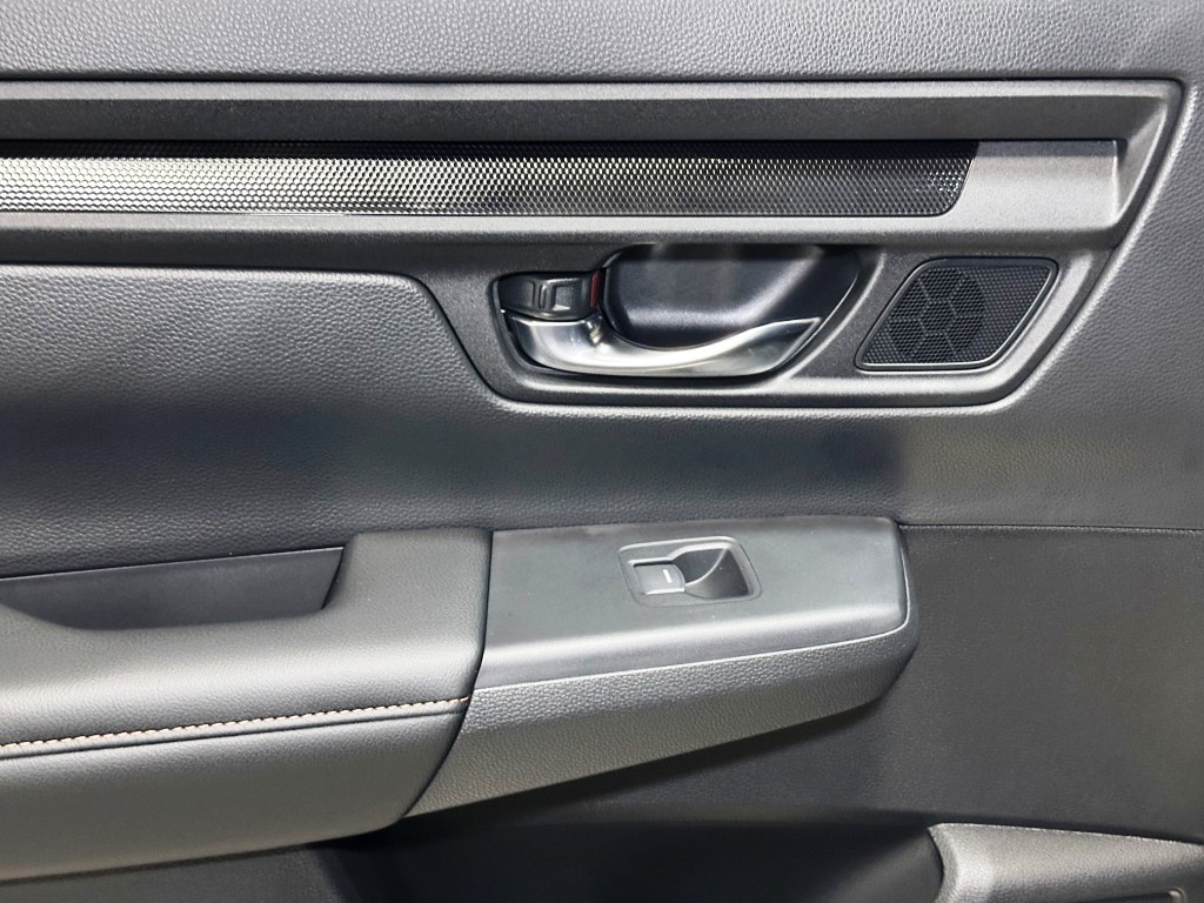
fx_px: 1670
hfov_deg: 39.7
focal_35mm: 48
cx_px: 602
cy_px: 452
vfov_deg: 30.3
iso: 640
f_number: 1.78
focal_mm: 6.86
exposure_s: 1/30
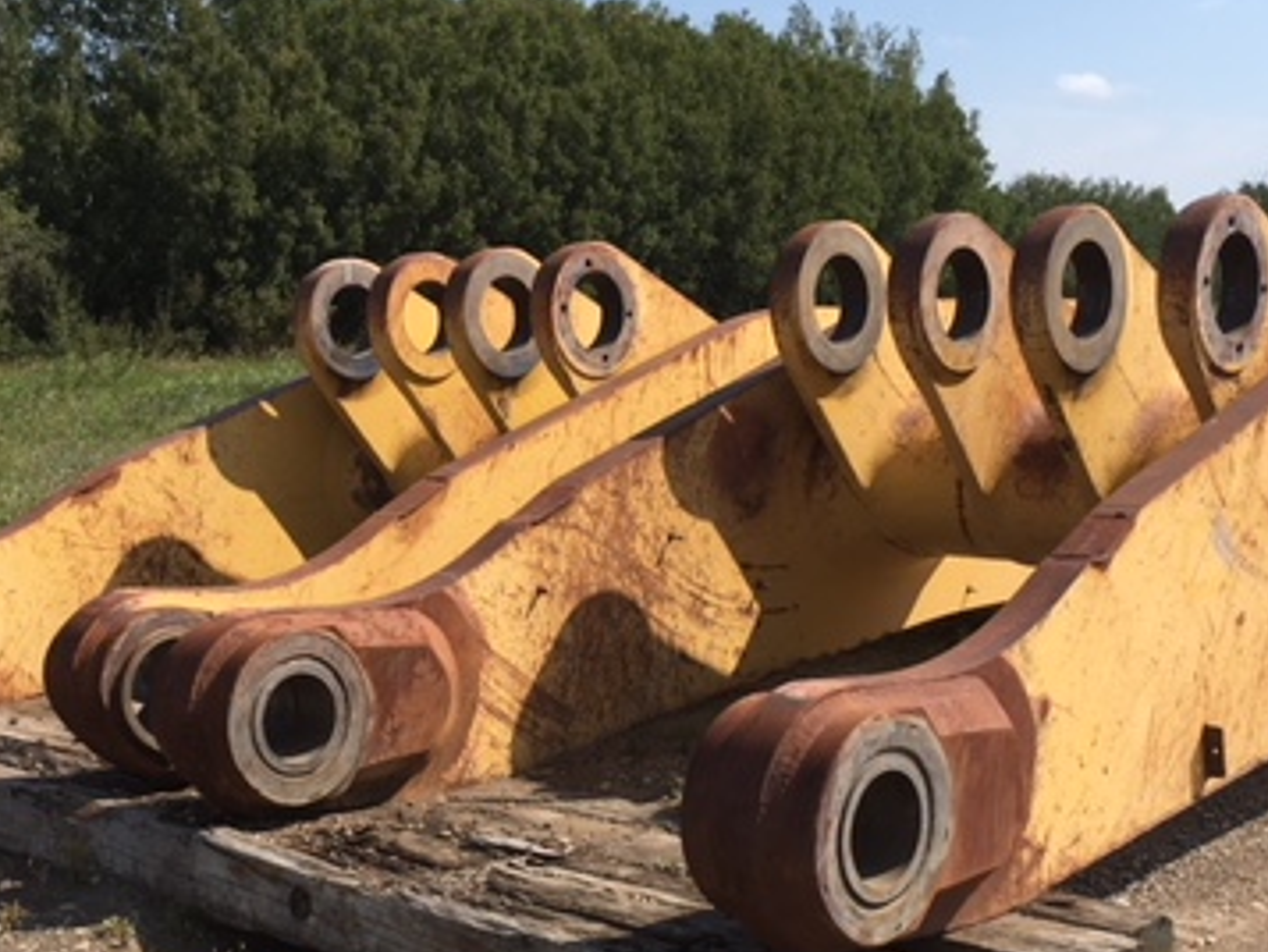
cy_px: 657
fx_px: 1905
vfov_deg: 27.8
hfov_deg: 36.8
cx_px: 657
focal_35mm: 52
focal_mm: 4.15
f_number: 2.2
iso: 25
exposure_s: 1/1923
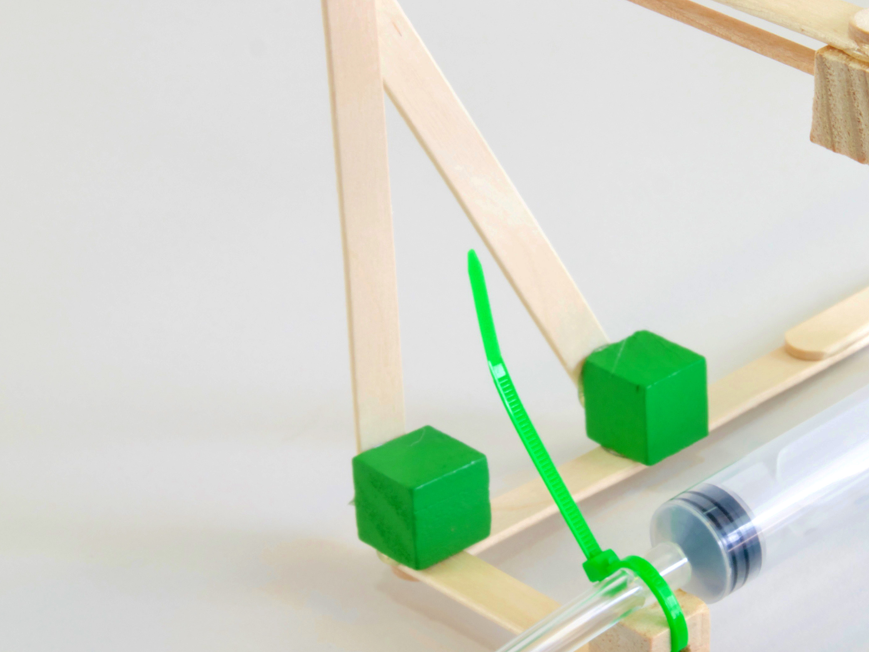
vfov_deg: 10.7
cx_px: 690
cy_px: 316
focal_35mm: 139
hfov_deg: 14.1
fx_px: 3491
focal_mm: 42
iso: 200
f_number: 22
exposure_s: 1/2.5
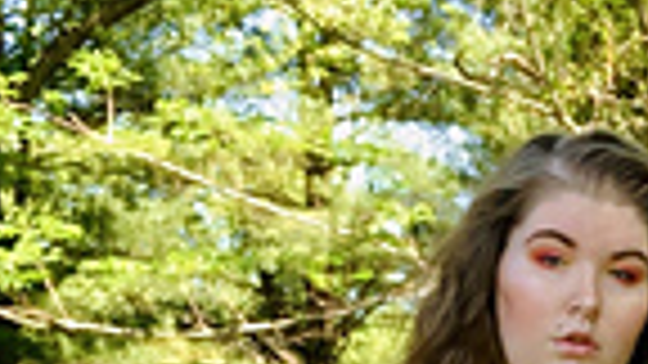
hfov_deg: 17.4
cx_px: 596
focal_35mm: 121
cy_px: 611
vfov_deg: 9.6
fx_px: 2079
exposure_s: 1/121
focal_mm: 2.87
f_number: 2.2
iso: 32
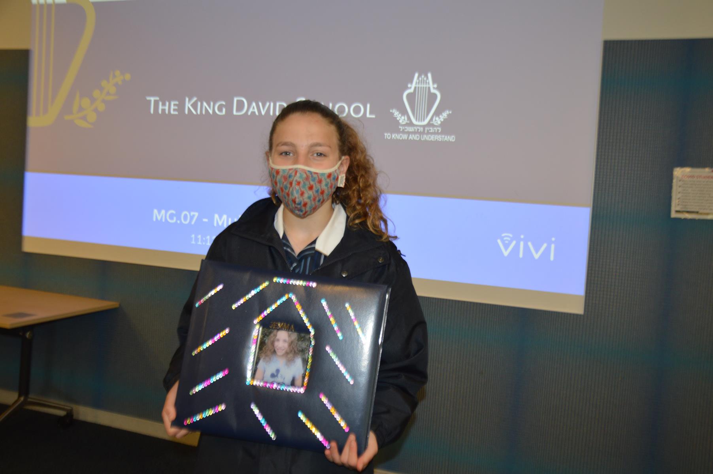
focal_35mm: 32
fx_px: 623
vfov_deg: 41.6
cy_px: 237
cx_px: 356
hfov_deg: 59.5
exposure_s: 1/60
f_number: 3.8
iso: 500
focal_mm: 21
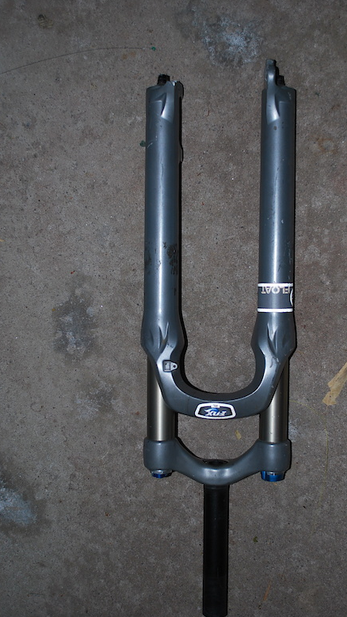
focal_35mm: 42
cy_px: 314
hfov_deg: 28.3
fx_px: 687
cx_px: 189
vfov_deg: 48.4
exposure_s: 1/60
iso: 200
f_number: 4.5
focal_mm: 26
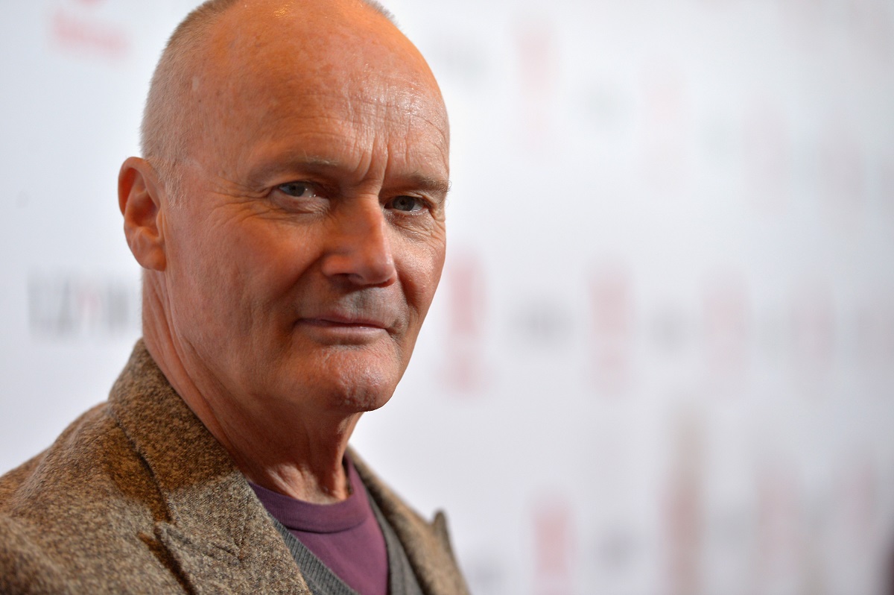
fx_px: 4094
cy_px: 298
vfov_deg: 8.3
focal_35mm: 165
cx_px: 447
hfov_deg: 12.5
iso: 1250
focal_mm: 165
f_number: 3.2
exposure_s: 1/250
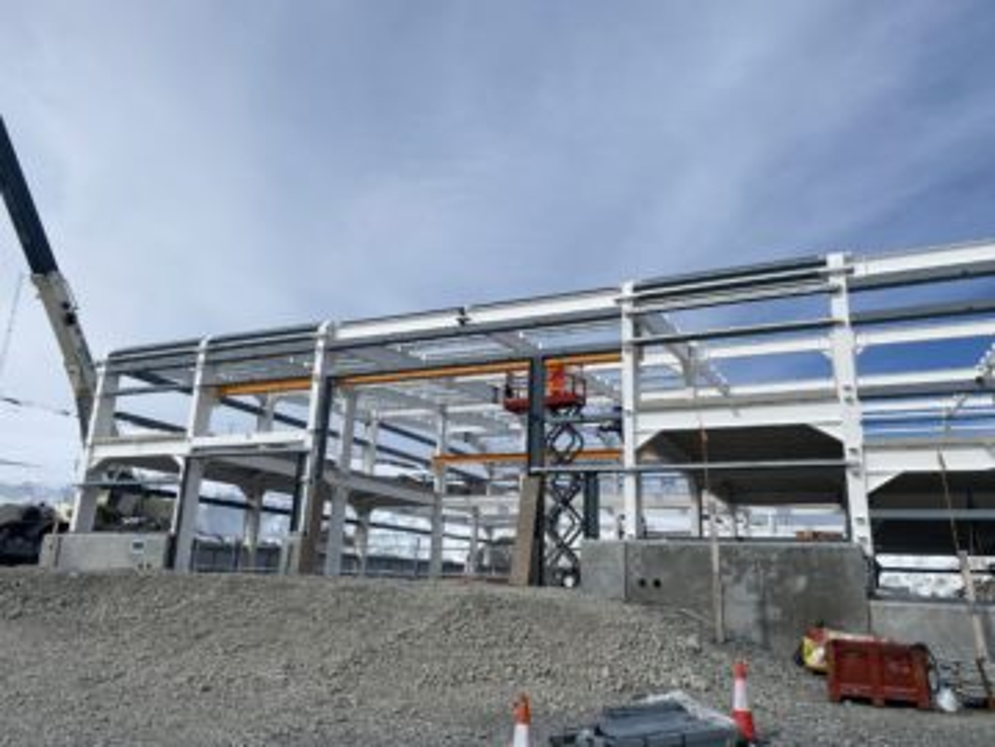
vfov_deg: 53.1
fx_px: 747
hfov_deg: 67.3
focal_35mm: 26
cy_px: 374
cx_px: 498
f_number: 1.8
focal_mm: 4.25
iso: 32
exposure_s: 1/8197
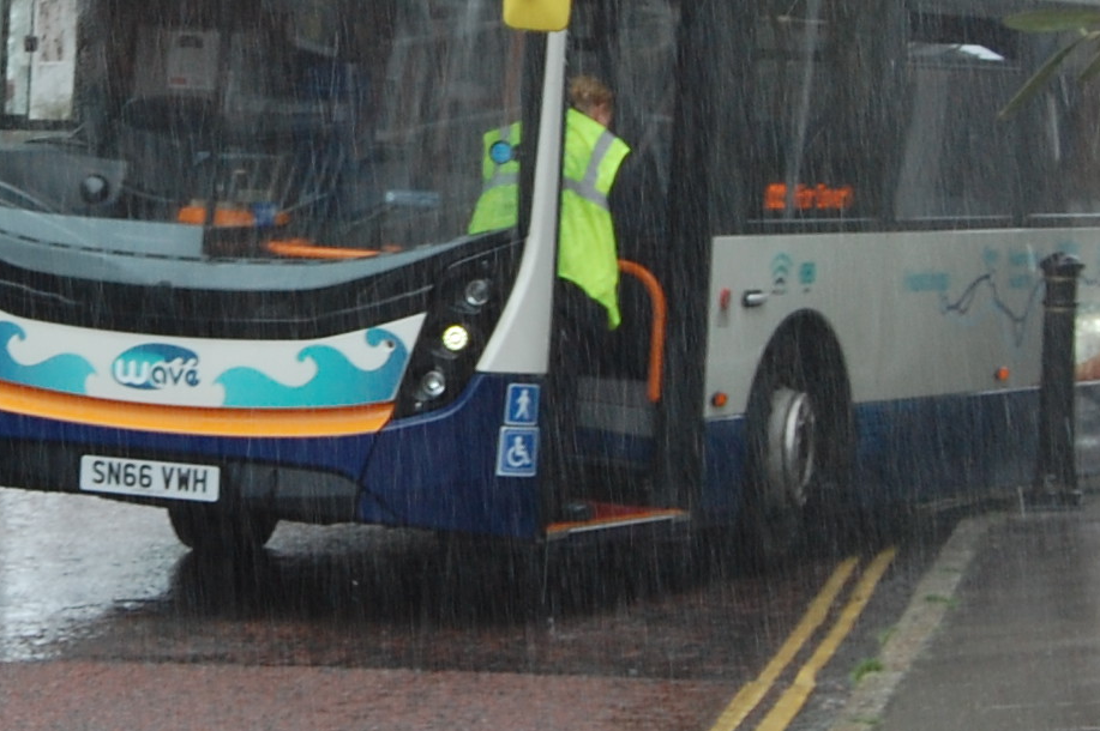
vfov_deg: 7.3
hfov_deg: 10.9
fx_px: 5710
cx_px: 88
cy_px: 96
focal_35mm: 187
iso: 400
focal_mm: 38
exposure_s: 1/100
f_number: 5
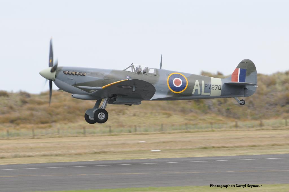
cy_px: 96
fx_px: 3367
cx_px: 144
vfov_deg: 3.3
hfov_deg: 4.9
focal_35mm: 420
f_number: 8
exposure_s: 1/500
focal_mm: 280
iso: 500
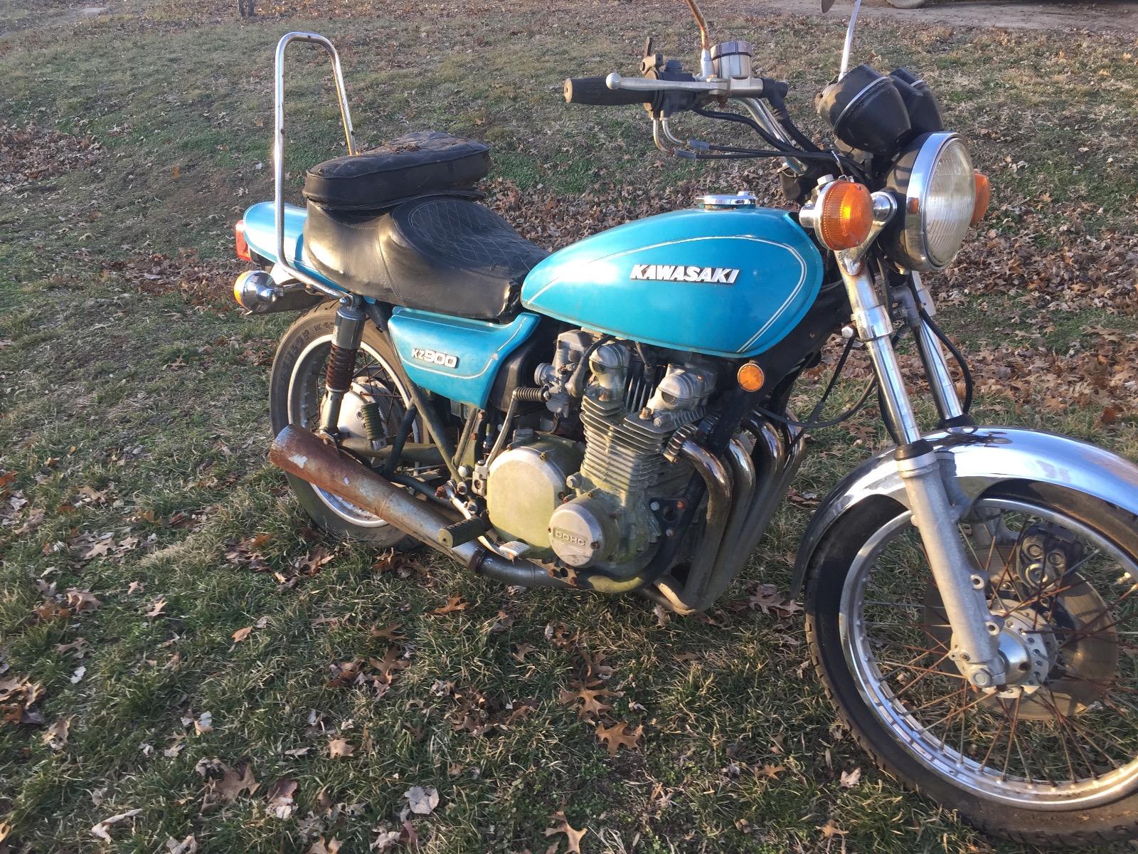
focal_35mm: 29
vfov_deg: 48.2
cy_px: 427
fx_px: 953
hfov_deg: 61.7
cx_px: 569
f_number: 2.2
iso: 40
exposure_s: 1/120
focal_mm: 4.15
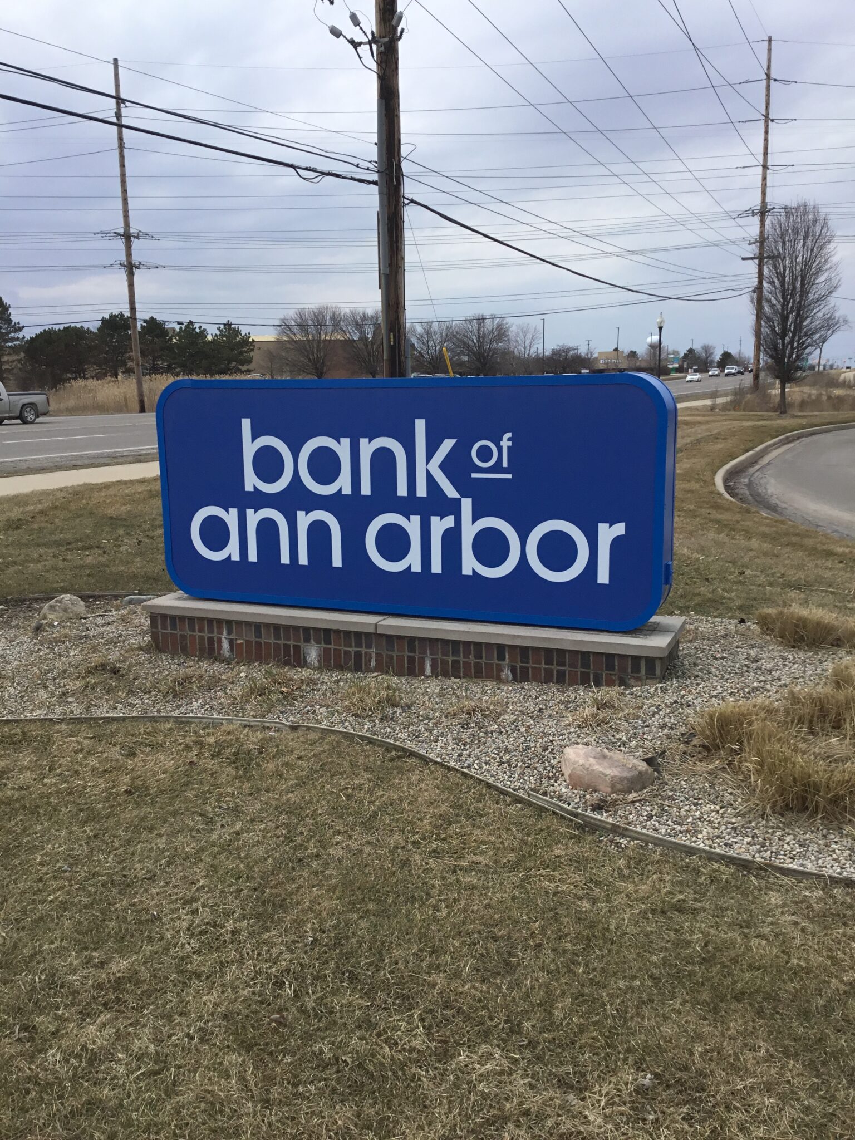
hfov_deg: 45.4
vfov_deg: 58.4
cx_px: 428
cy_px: 570
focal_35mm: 31
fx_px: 1021
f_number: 2.4
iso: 25
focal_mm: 3.3
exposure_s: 1/1431
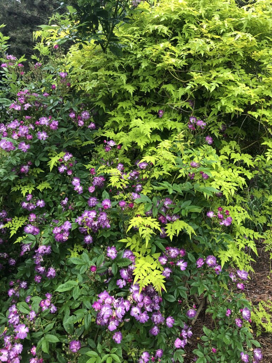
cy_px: 182
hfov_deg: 49.7
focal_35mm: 28
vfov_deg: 63.4
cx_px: 136
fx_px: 293
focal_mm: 3.99
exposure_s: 1/24
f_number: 1.8
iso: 40
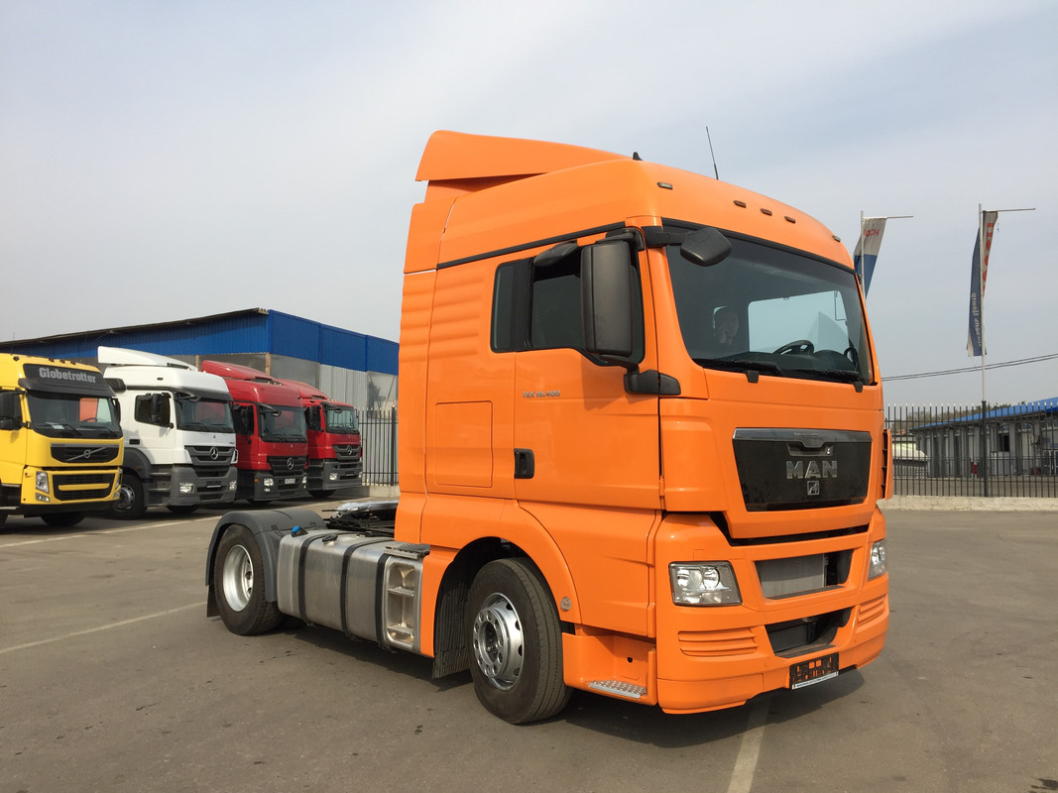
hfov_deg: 61.7
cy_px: 396
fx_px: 886
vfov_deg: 48.2
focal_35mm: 29
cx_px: 529
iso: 32
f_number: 2.2
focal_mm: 4.15
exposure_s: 1/1412
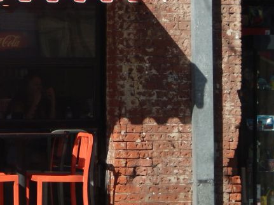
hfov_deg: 7.1
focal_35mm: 278
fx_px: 2200
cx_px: -36
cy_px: 45
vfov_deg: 5.3
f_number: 5.5
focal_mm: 21
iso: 125
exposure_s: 1/500
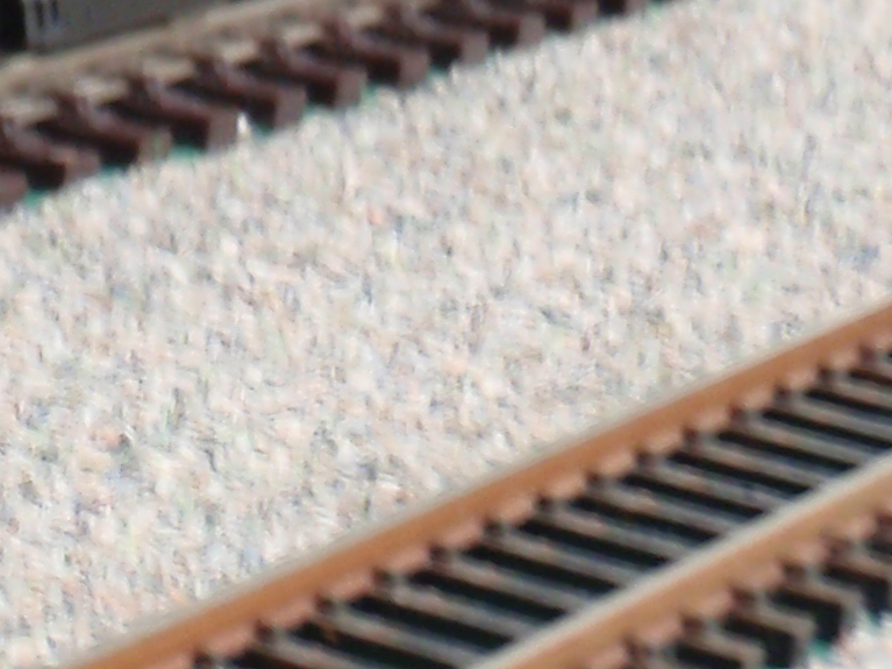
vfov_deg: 7.1
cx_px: -1199
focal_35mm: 207
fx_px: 5333
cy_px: -121
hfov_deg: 8.7
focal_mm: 7.25
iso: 100
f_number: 3.9
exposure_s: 1/4
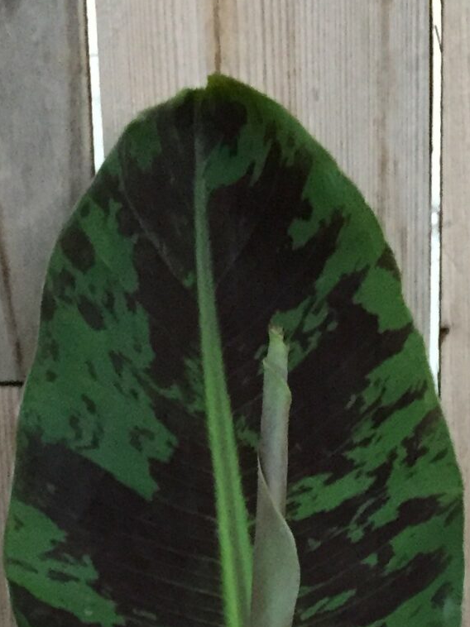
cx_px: 263
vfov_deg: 18.0
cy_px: 930
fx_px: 1775
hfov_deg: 15.1
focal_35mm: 98
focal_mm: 4.15
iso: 250
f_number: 2.2
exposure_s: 1/25
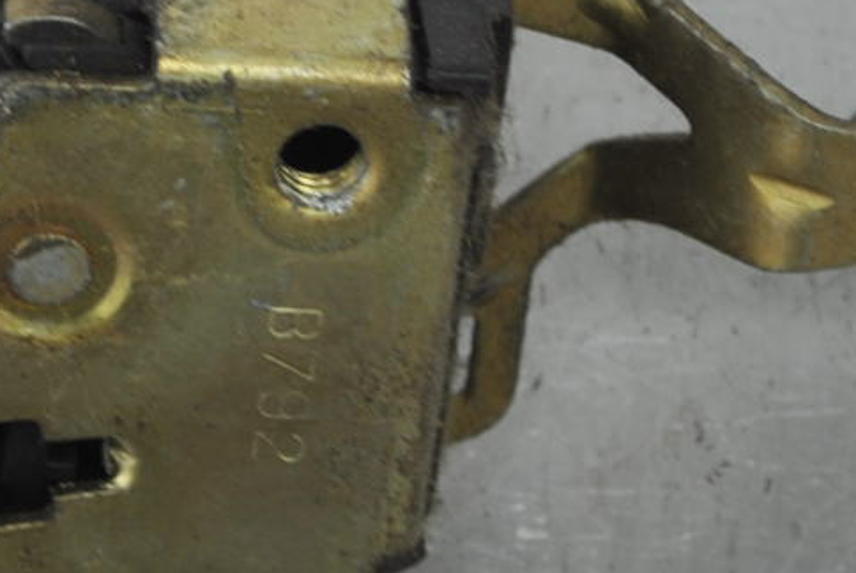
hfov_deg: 7.5
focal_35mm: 270
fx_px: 6428
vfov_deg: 5.1
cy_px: 51
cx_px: -195
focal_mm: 45
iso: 100
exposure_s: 1/20
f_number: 5.6
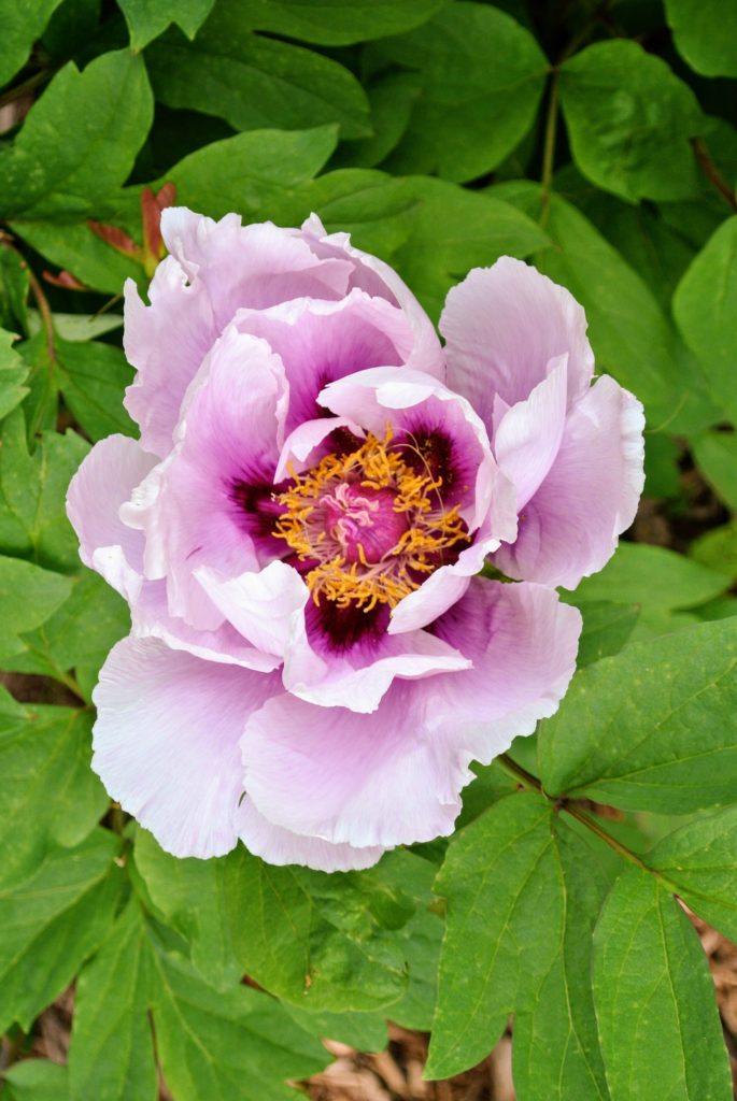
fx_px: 2481
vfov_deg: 25.0
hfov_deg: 16.9
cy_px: 550
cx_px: 368
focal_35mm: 81
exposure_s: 1/100
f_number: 5.6
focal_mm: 30
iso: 200
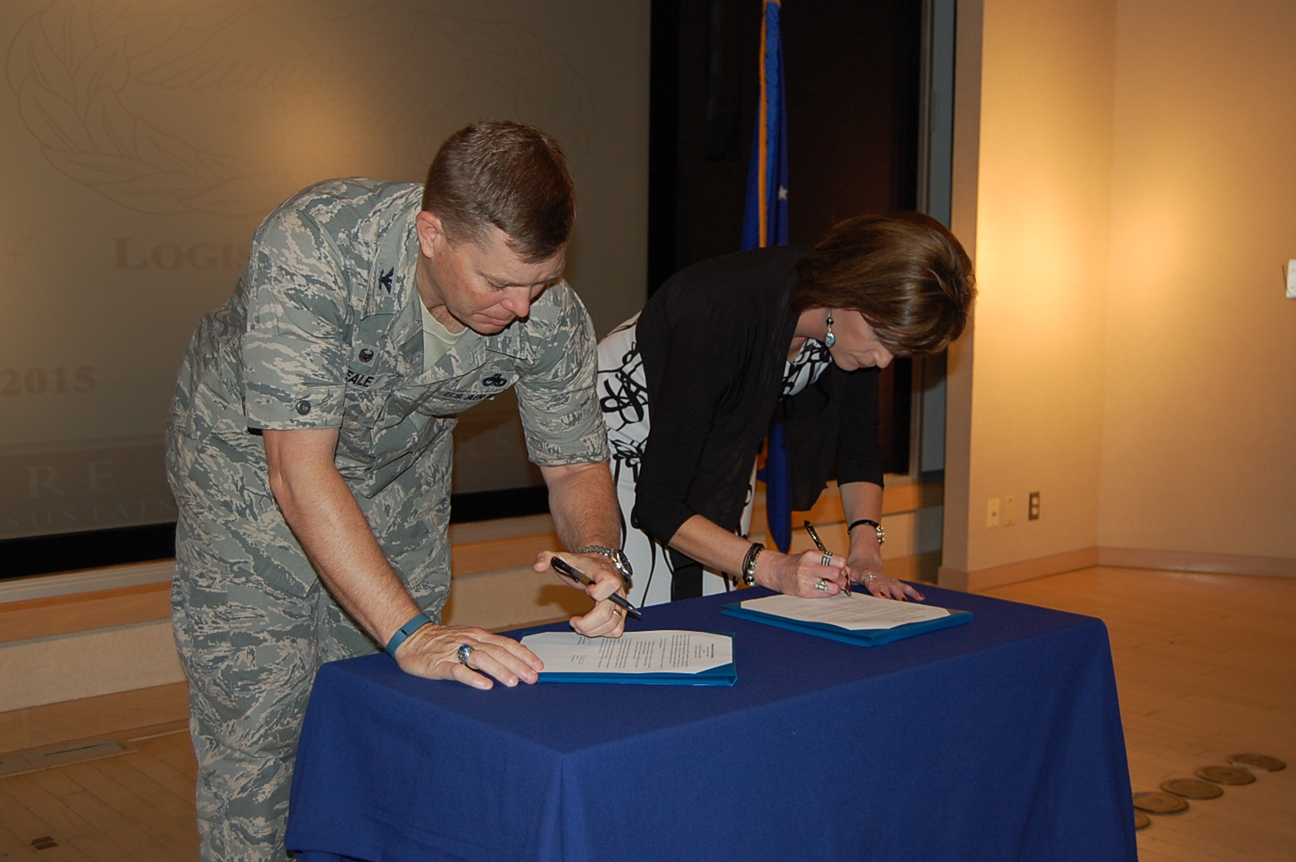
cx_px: 648
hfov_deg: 46.4
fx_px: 1511
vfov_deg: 31.8
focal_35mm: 42
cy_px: 431
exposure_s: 1/60
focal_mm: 28
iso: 400
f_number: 4.2
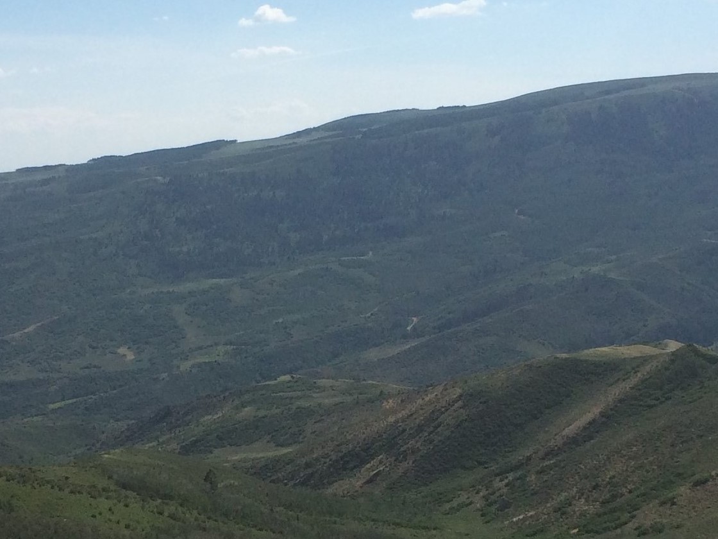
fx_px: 602
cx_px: 359
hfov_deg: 61.7
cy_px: 270
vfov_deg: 48.2
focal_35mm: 29
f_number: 2.2
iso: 32
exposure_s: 1/5128
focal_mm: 4.15
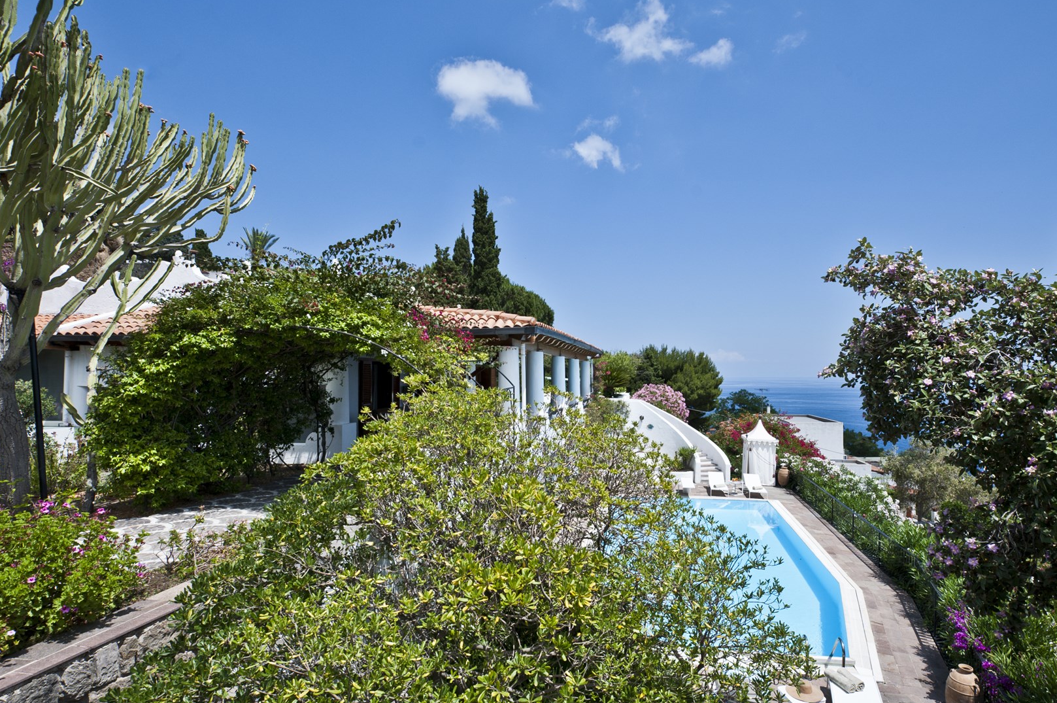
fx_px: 557
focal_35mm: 19
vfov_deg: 64.4
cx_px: 560
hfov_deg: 86.9
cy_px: 369
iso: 200
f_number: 7.1
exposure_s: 1/1000
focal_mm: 16
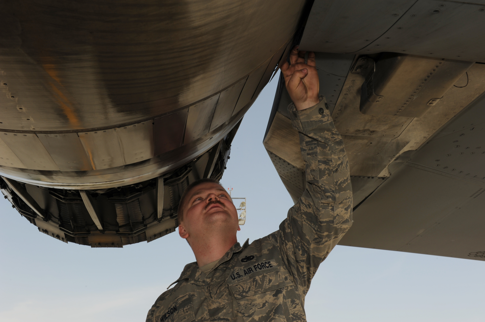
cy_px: 161
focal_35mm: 44
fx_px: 592
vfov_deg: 30.5
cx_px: 242
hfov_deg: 44.5
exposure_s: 1/100
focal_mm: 44
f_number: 18
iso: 200
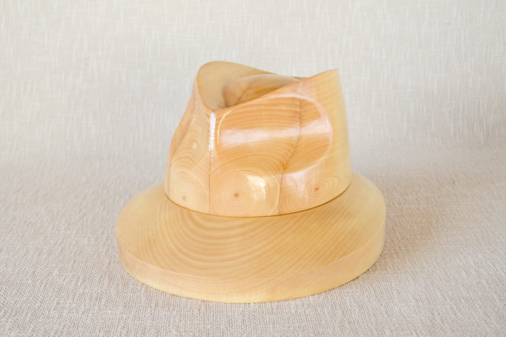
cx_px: 253
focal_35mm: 39
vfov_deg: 34.2
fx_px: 548
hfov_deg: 49.5
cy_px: 168
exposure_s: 1/25
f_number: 4.2
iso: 100
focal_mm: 26
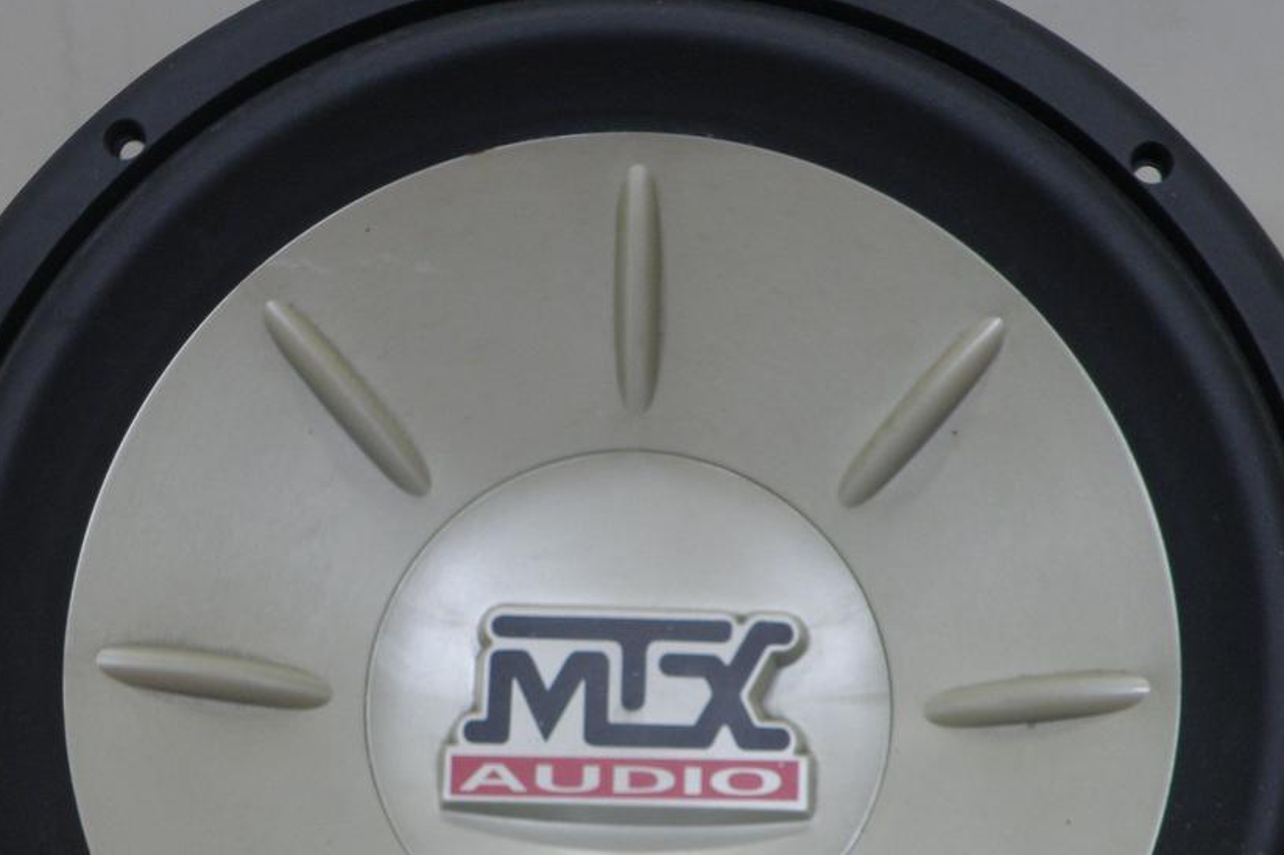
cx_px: 589
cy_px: 681
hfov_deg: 17.3
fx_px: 4208
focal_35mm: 118
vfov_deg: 11.6
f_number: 3.8
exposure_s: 1/13
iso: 125
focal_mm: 13
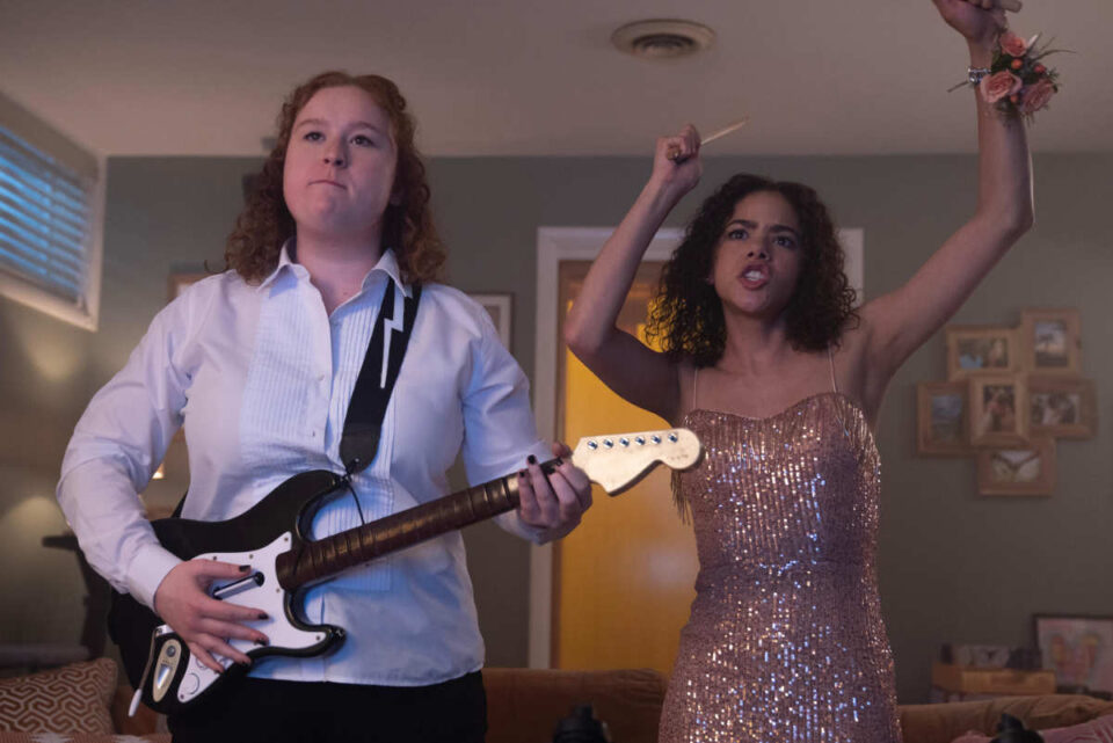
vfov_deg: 36.0
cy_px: 372
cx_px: 556
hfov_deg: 51.9
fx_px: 1144
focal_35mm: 37
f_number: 2.8
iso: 1600
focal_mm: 37
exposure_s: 1/100
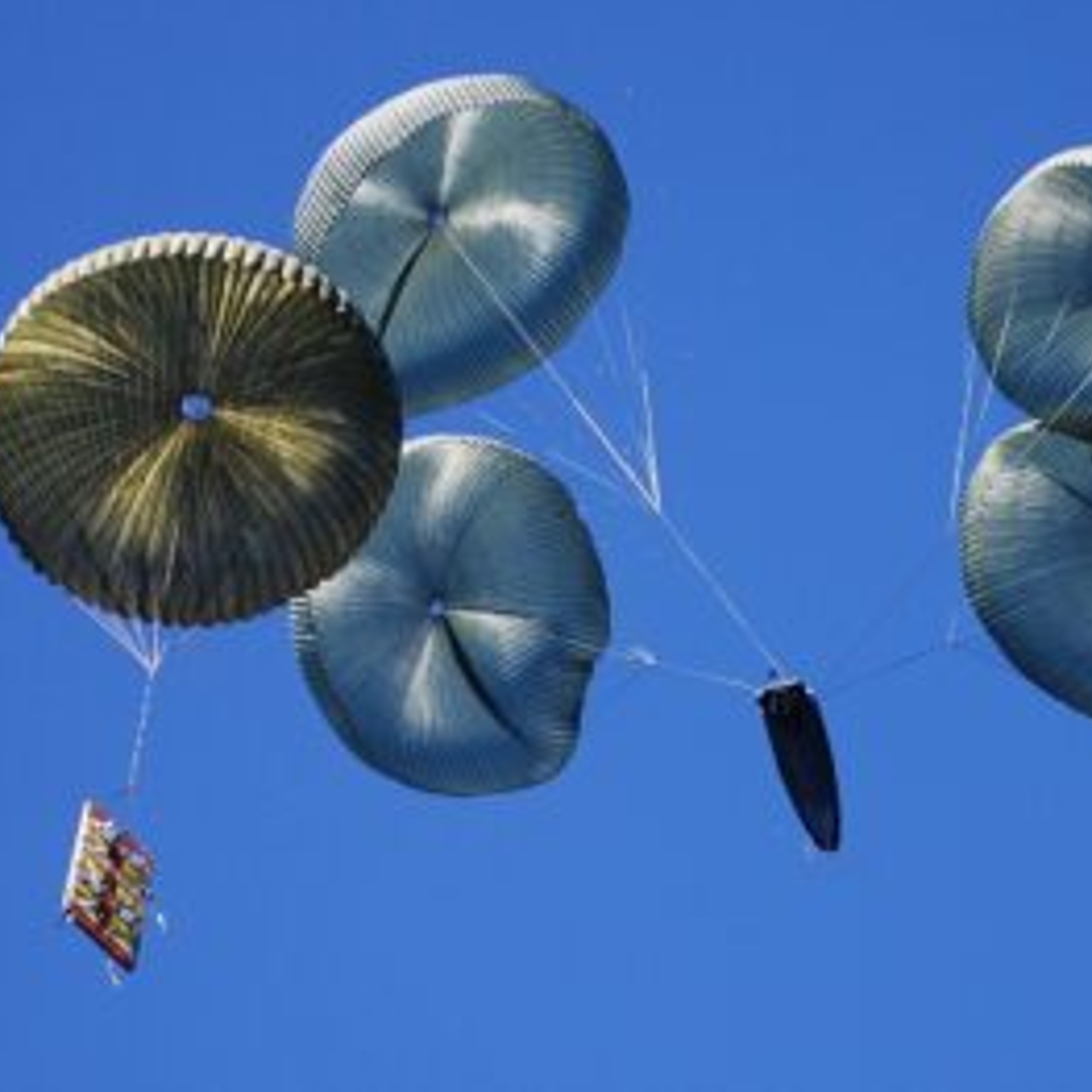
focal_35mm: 107
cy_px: 542
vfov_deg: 16.3
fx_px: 3806
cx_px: 660
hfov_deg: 16.3
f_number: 4
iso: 200
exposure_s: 1/1000
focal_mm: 55
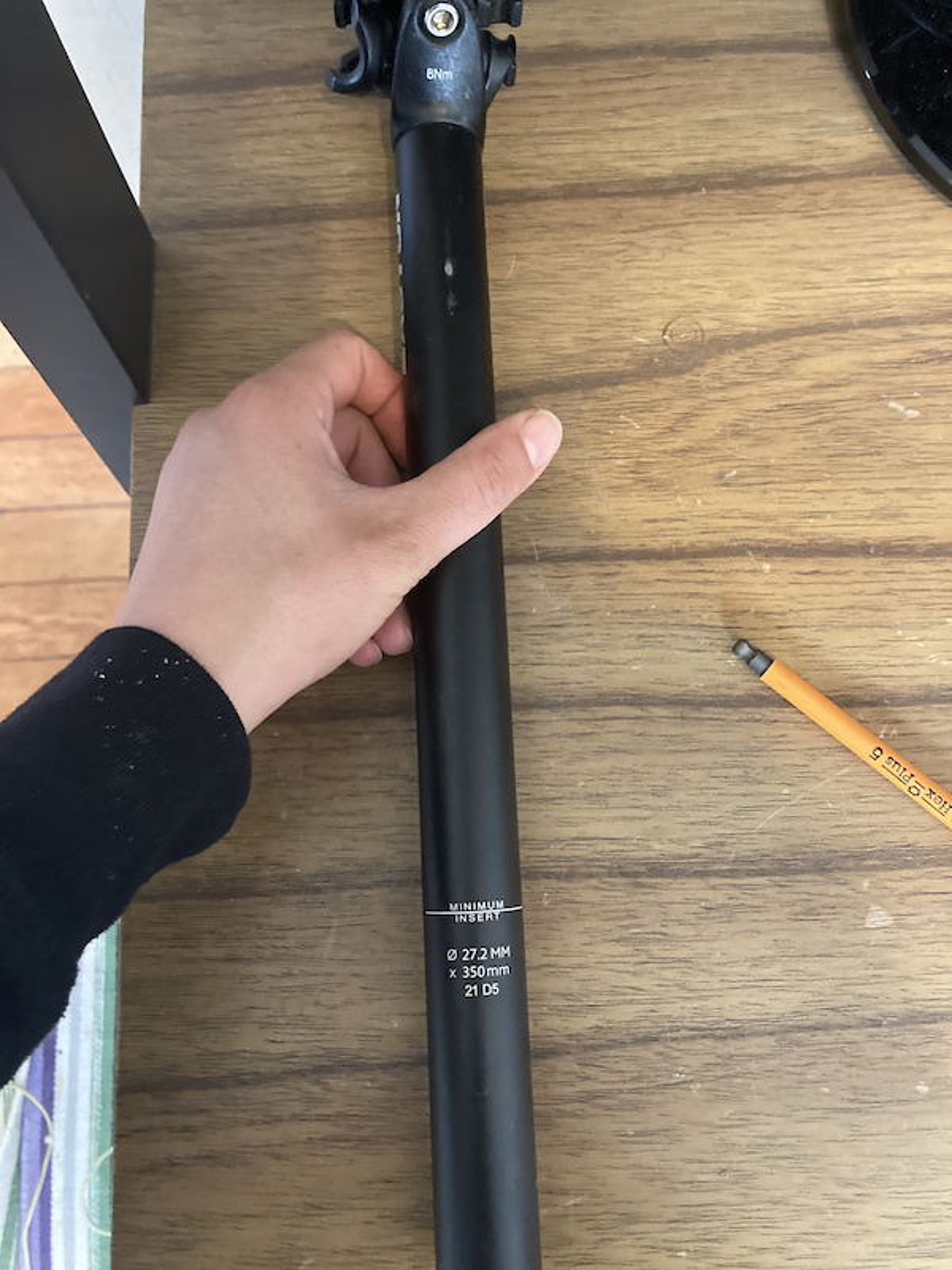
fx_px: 1027
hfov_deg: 49.7
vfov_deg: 63.4
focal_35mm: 28
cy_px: 635
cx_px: 476
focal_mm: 3.99
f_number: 1.8
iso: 640
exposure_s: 1/30
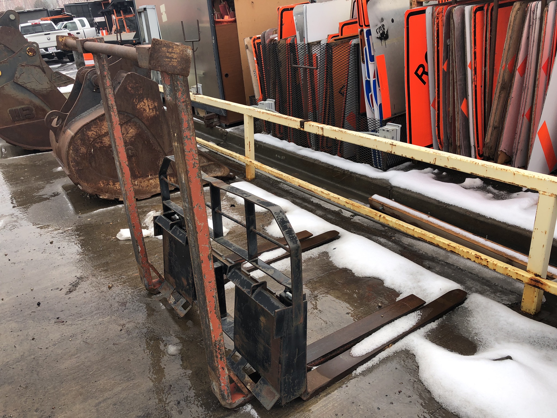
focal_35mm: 28
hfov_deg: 63.4
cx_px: 278
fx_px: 451
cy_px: 209
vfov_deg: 49.7
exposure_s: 1/578
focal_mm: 3.99
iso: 20
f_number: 1.8
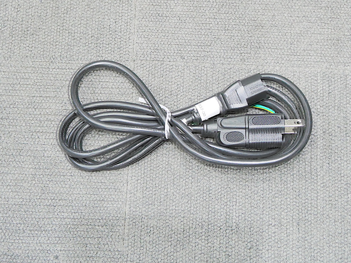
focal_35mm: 65
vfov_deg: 22.6
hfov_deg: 29.8
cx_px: 176
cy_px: 132
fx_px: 659
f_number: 5
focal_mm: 11.7
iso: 1600
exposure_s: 1/20
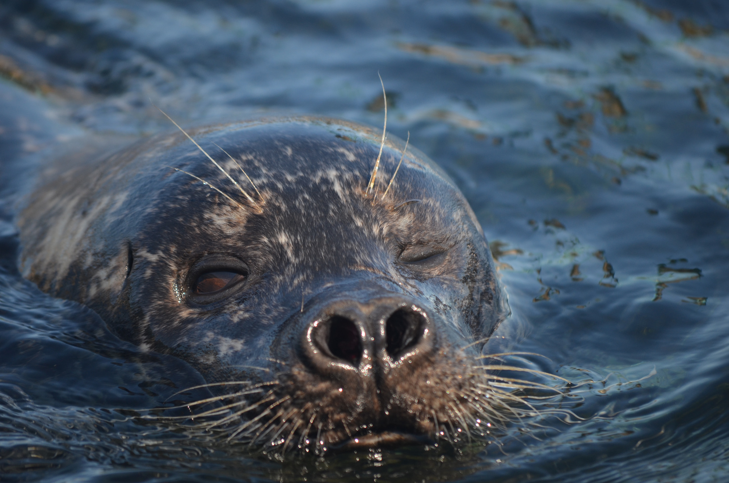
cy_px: 242
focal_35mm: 300
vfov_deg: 4.6
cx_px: 364
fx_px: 6062
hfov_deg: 6.9
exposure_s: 1/500
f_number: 5.6
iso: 280
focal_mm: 200
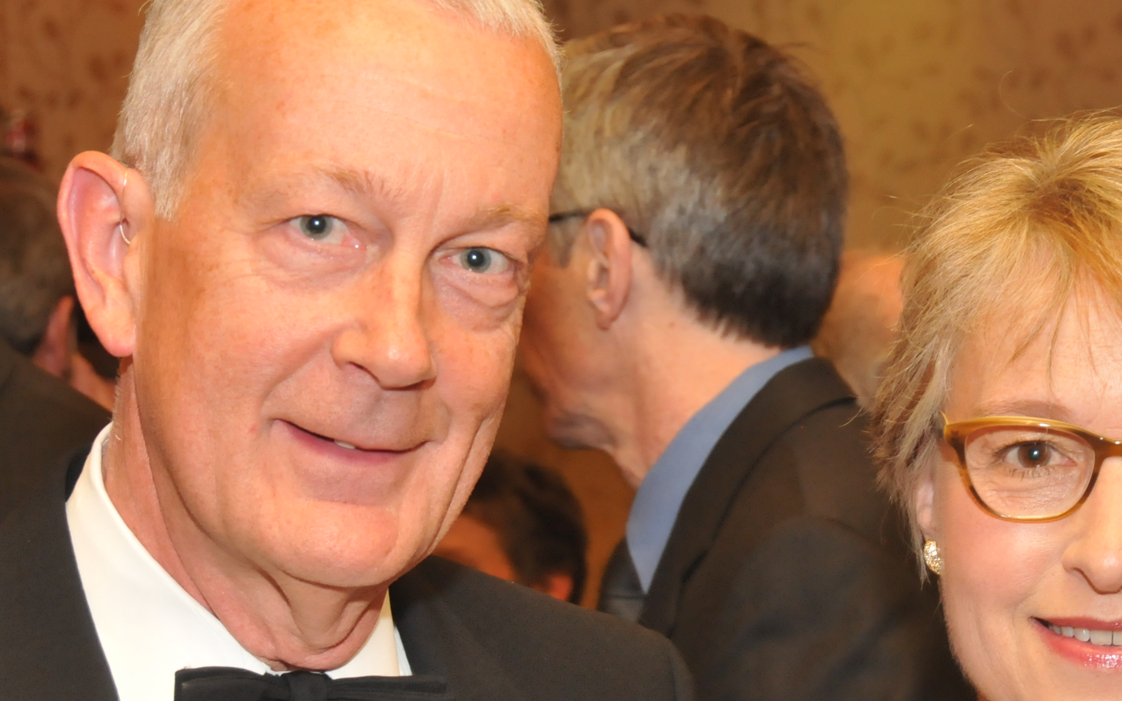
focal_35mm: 139
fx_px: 4250
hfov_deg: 15.0
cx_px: 768
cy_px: 518
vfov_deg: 9.4
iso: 800
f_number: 6.3
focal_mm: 46
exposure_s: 1/60
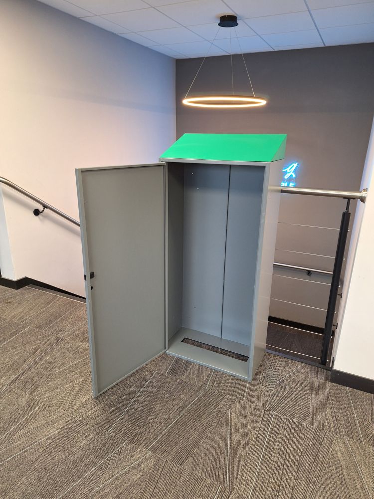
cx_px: 187
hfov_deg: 58.9
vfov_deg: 73.9
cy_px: 250
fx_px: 331
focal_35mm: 23
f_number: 1.8
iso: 200
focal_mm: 5.54
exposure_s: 1/50
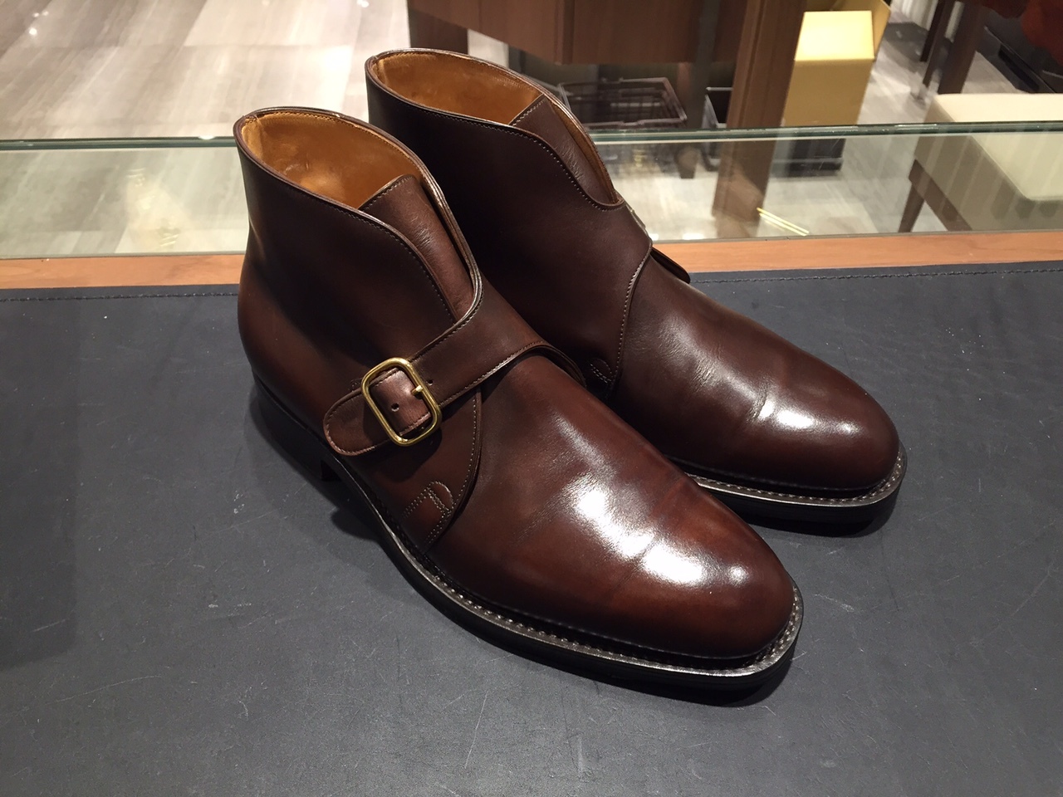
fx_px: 891
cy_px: 398
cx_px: 532
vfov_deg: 48.2
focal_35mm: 29
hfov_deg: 61.7
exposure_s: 1/30
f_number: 2.2
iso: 80
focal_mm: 4.15
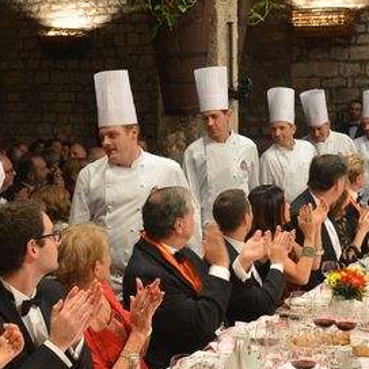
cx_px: 178
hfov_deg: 24.0
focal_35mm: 72
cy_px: 159
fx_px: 868
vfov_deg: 24.0
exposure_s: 1/100
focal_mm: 32
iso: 2500
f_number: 4
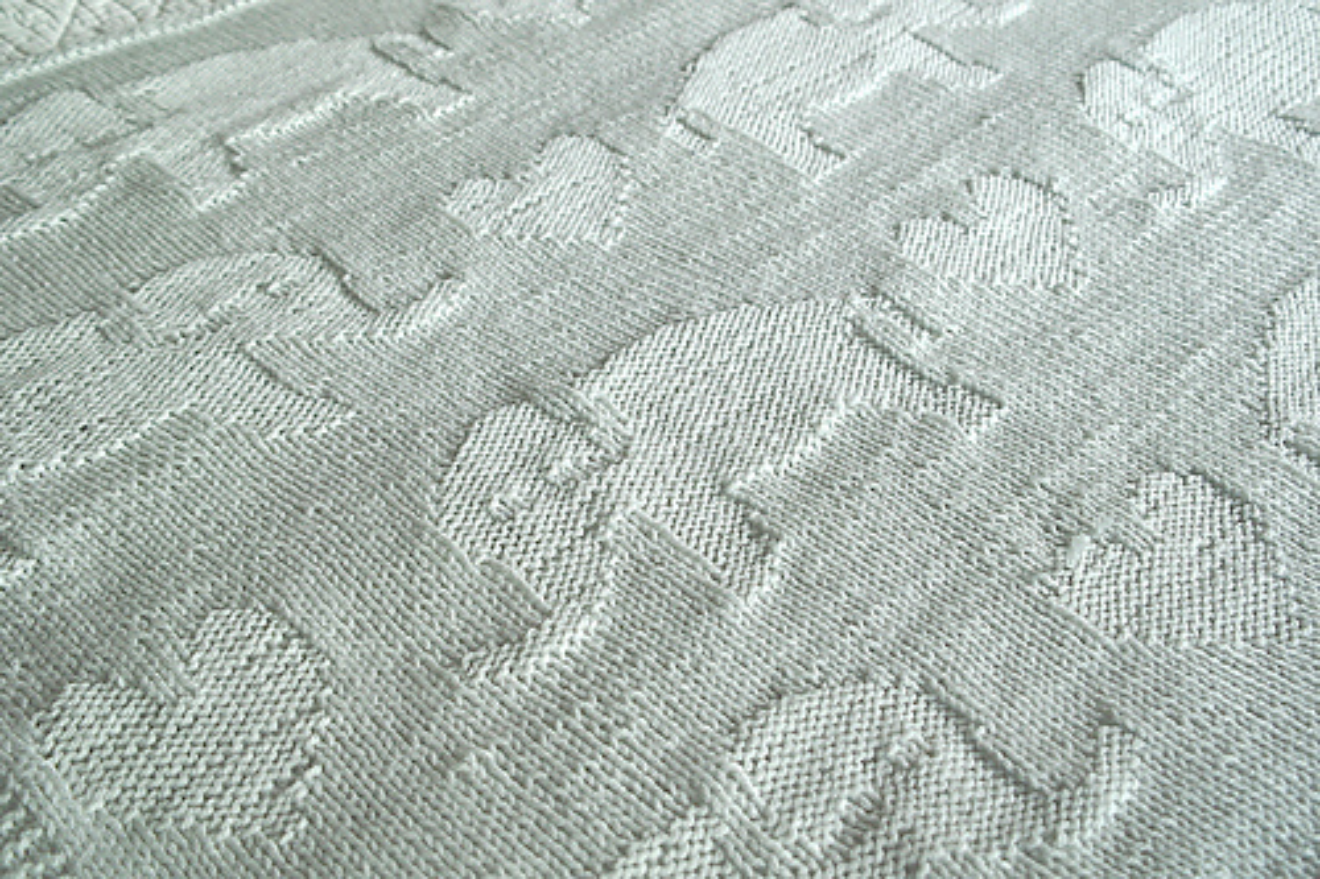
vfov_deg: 32.6
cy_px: 440
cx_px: 660
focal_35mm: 41
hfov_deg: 47.4
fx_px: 1503
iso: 400
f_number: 5.6
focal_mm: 27
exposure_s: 1/180
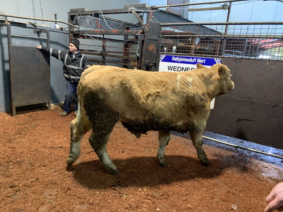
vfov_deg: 53.1
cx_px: 142
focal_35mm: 26
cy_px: 106
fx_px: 213
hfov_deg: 67.3
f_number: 1.8
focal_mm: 4.25
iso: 320
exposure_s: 1/33
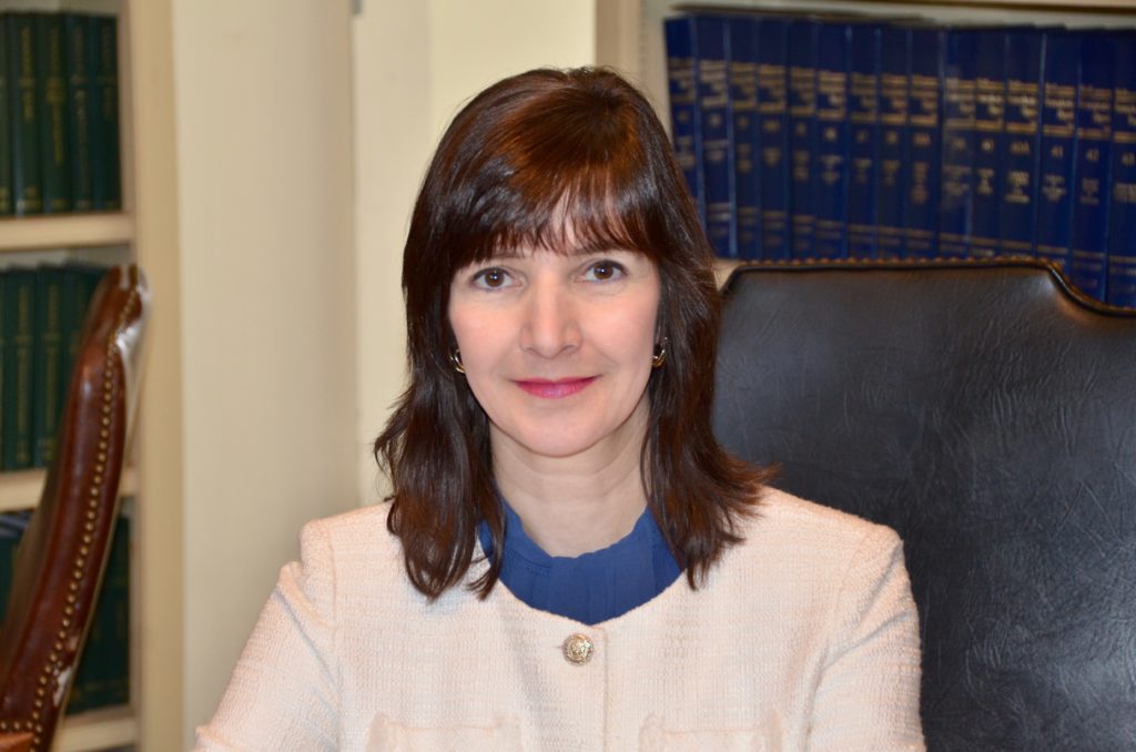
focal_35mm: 112
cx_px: 568
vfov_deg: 12.1
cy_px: 376
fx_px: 3542
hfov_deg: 18.2
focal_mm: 75
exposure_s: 1/60
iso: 800
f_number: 5
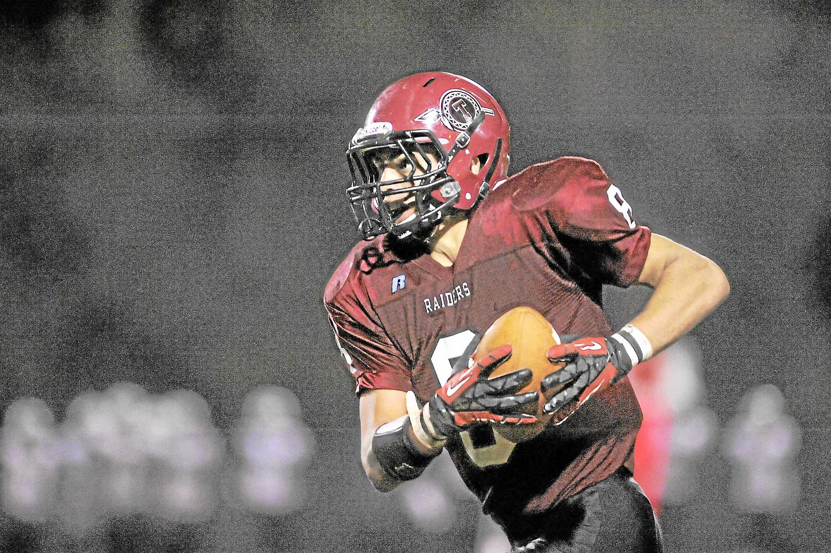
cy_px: 276
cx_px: 416
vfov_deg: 4.6
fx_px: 6921
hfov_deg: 6.9
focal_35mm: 300
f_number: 2.8
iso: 12800
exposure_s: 1/1000
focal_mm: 300
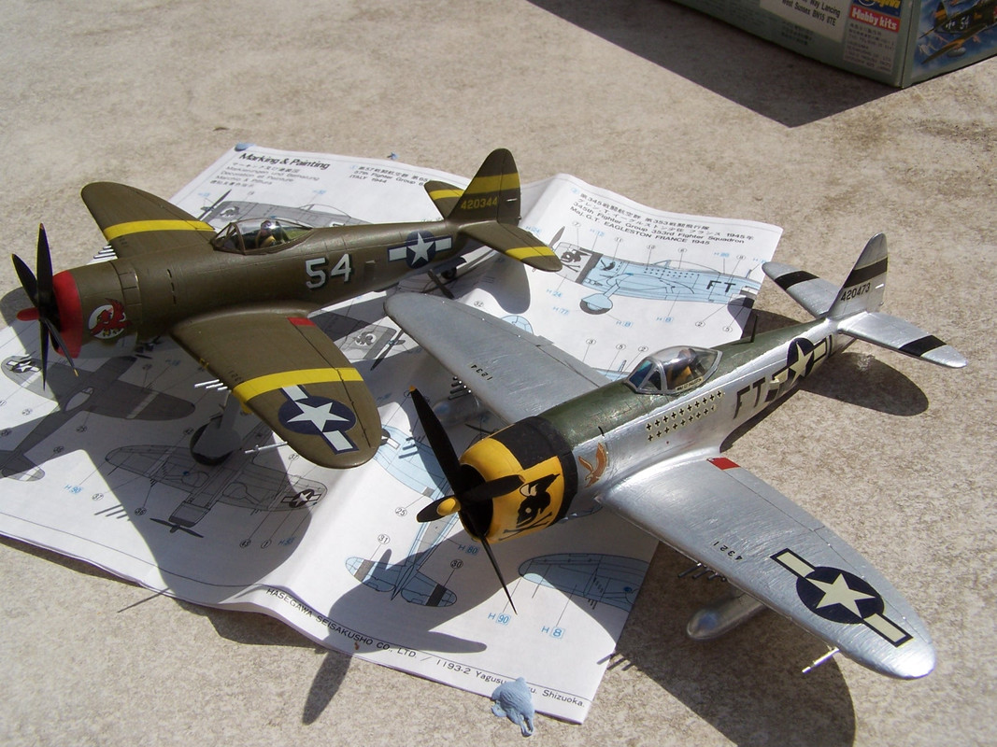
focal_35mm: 38
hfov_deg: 49.0
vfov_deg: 37.7
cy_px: 374
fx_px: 1094
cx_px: 498
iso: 80
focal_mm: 6.3
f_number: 5.6
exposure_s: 1/1500
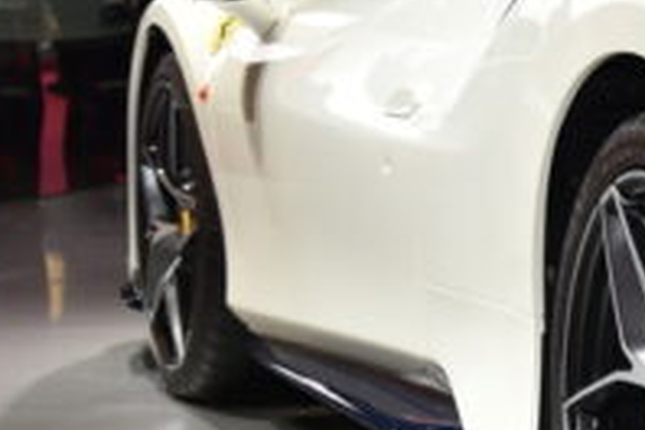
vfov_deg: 8.9
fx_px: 2777
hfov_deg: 12.0
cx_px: 1209
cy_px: 210
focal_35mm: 155
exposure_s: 1/60
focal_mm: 40
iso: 800
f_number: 7.1
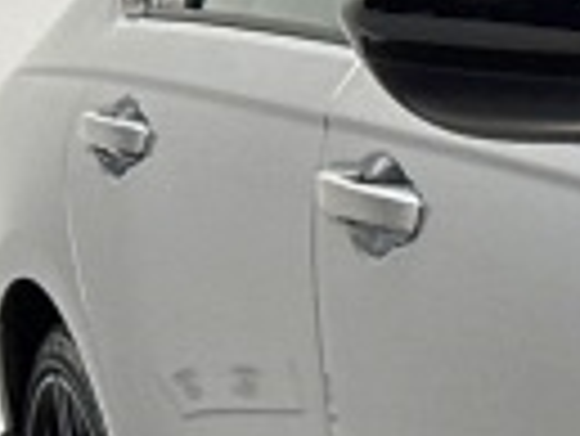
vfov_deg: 7.5
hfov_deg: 8.1
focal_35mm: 191
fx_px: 3203
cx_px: 1974
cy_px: 876
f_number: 1.78
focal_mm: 6.86
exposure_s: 1/60
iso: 250
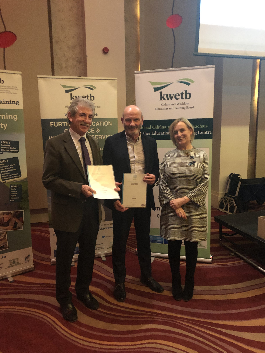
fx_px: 286
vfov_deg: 63.4
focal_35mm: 28
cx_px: 132
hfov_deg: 49.7
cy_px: 176
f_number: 1.8
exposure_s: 1/4
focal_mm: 3.99
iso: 125
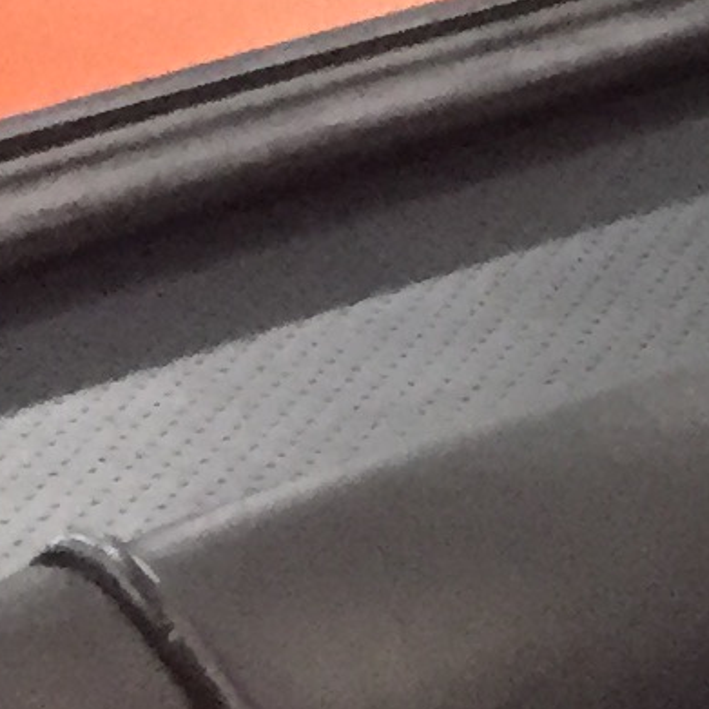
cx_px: 2671
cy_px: -78
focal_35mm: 214
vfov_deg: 8.1
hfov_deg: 6.7
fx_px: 4959
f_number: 2.2
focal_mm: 4.15
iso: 250
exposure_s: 1/20
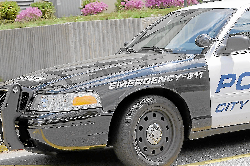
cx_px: 125
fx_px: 728
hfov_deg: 19.5
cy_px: 83
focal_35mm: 105
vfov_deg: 13.0
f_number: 9
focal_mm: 70
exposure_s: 1/1250
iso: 800
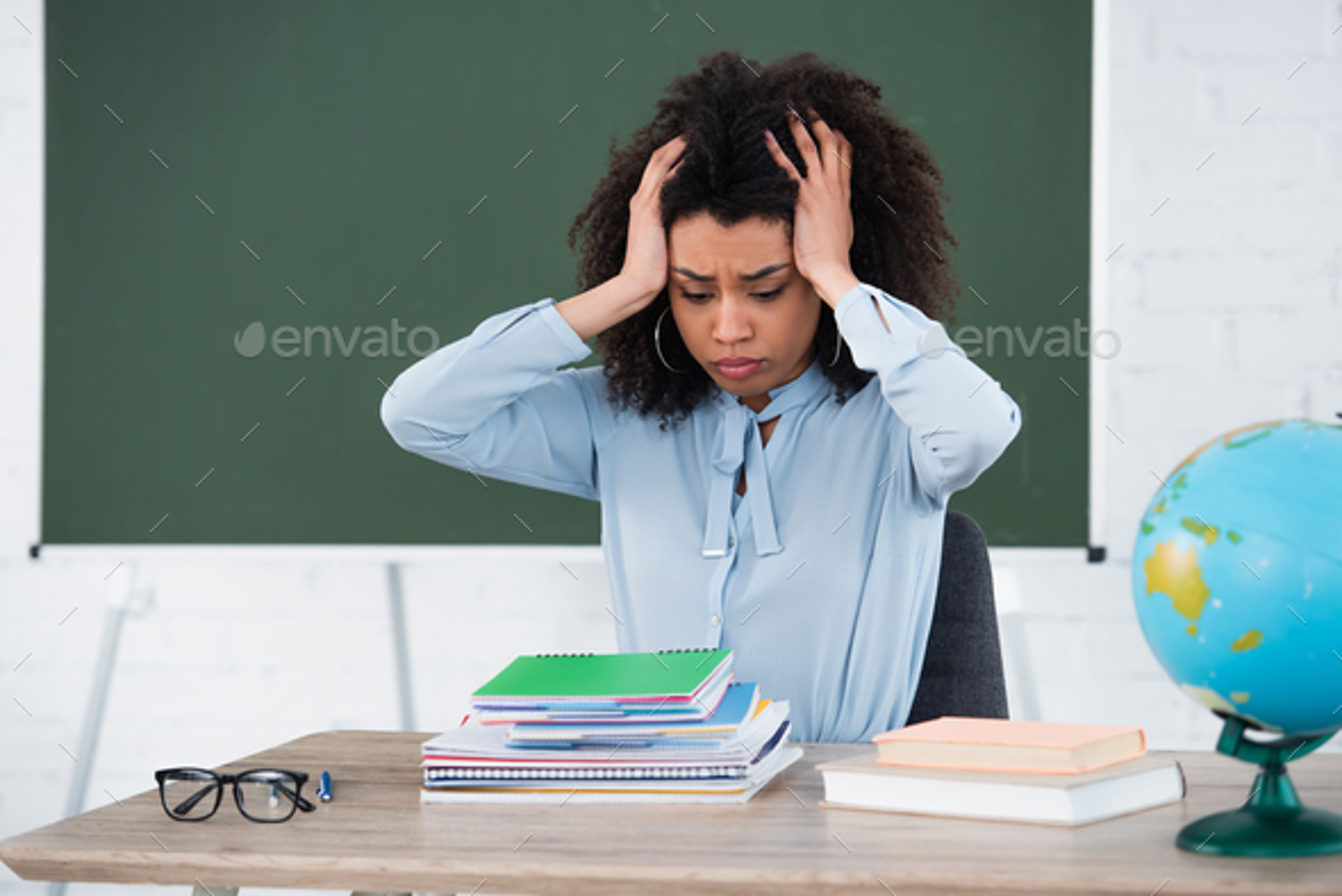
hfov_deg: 15.2
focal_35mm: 135
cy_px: 448
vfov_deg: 10.2
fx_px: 5035
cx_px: 671
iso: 200
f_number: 4
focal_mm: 135
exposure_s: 1/160
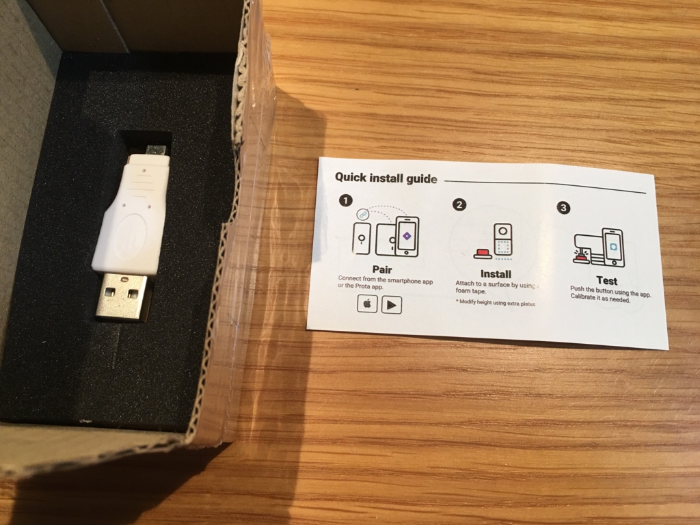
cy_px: 262
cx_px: 350
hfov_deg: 61.7
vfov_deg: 48.2
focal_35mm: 29
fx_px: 586
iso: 40
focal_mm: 4.15
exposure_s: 1/30
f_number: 2.2
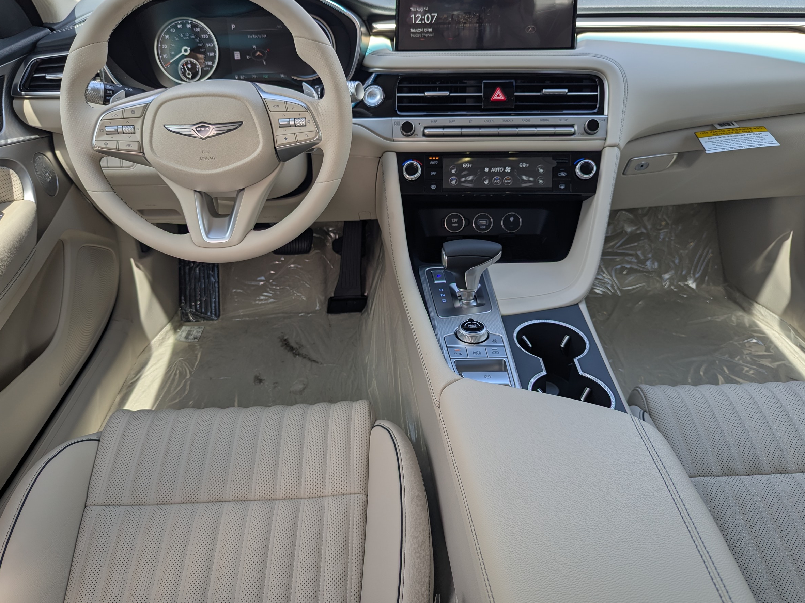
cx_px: 397
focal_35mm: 26
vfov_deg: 53.0
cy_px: 286
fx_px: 605
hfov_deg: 67.3
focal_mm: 6.81
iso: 42
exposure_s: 1/422
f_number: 1.85
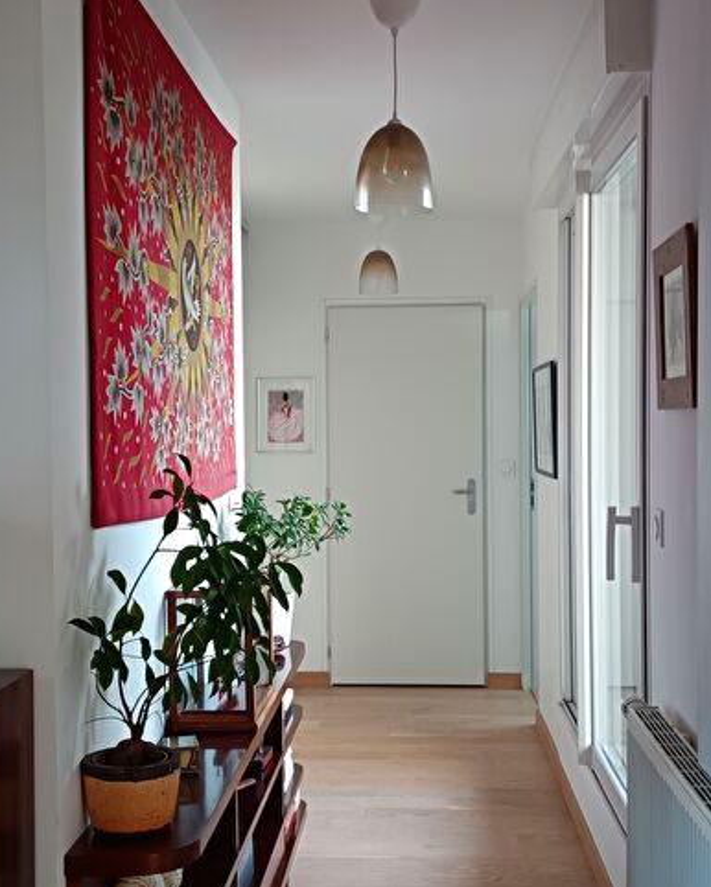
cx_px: 350
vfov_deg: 36.6
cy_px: 468
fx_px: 1341
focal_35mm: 51
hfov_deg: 29.7
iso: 1008
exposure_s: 1/25
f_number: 1.75
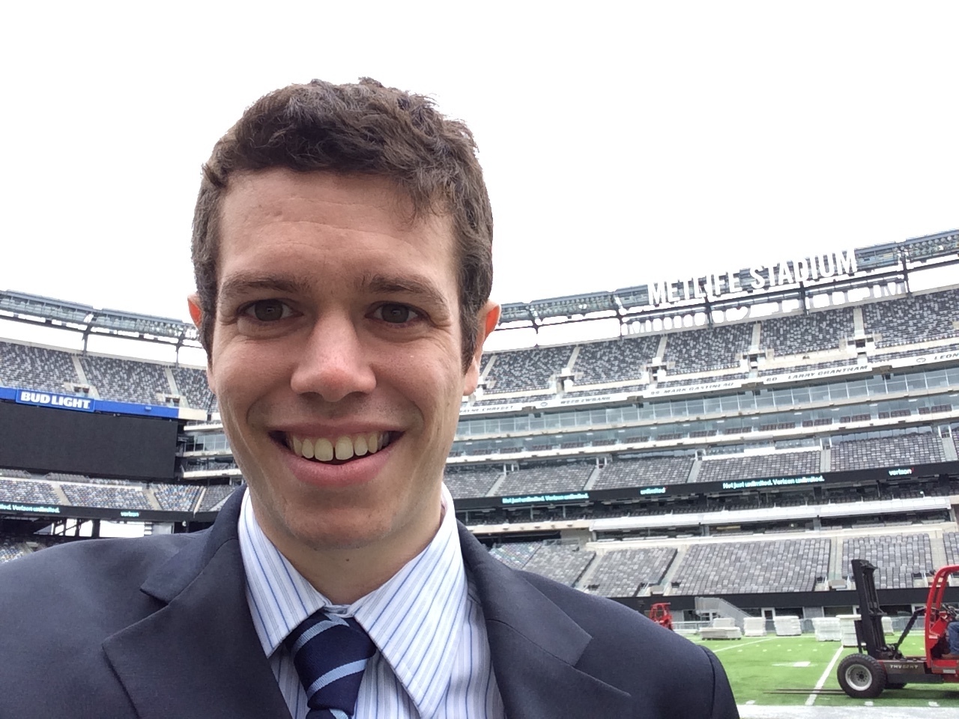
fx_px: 859
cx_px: 480
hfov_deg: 58.4
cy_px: 360
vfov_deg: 45.4
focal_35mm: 31
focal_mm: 2.15
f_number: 2.4
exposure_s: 1/269
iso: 50
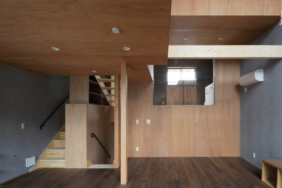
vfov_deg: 77.2
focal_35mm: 15
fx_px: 117
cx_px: 141
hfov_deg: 100.5
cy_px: 94
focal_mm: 10
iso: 200
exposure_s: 1
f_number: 22
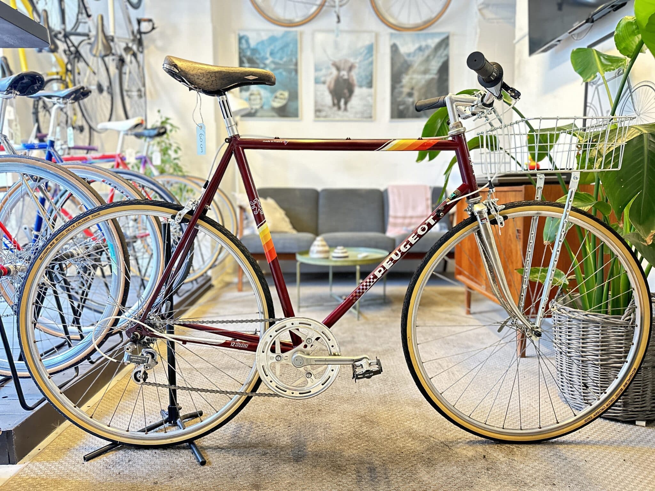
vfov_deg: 56.8
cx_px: 328
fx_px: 454
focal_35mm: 24
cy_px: 246
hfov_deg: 71.6
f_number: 1.78
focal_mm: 6.86
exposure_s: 1/33
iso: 800
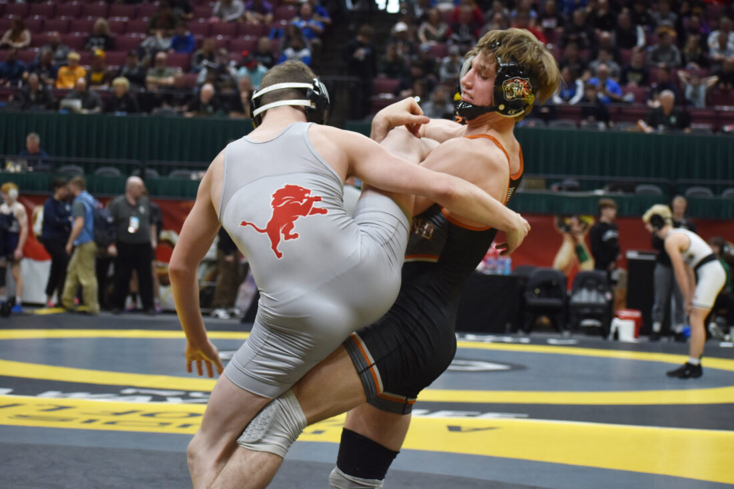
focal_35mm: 105
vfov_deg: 13.0
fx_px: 2140
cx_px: 367
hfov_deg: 19.5
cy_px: 244
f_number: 4.5
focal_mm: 70
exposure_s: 1/500
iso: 640
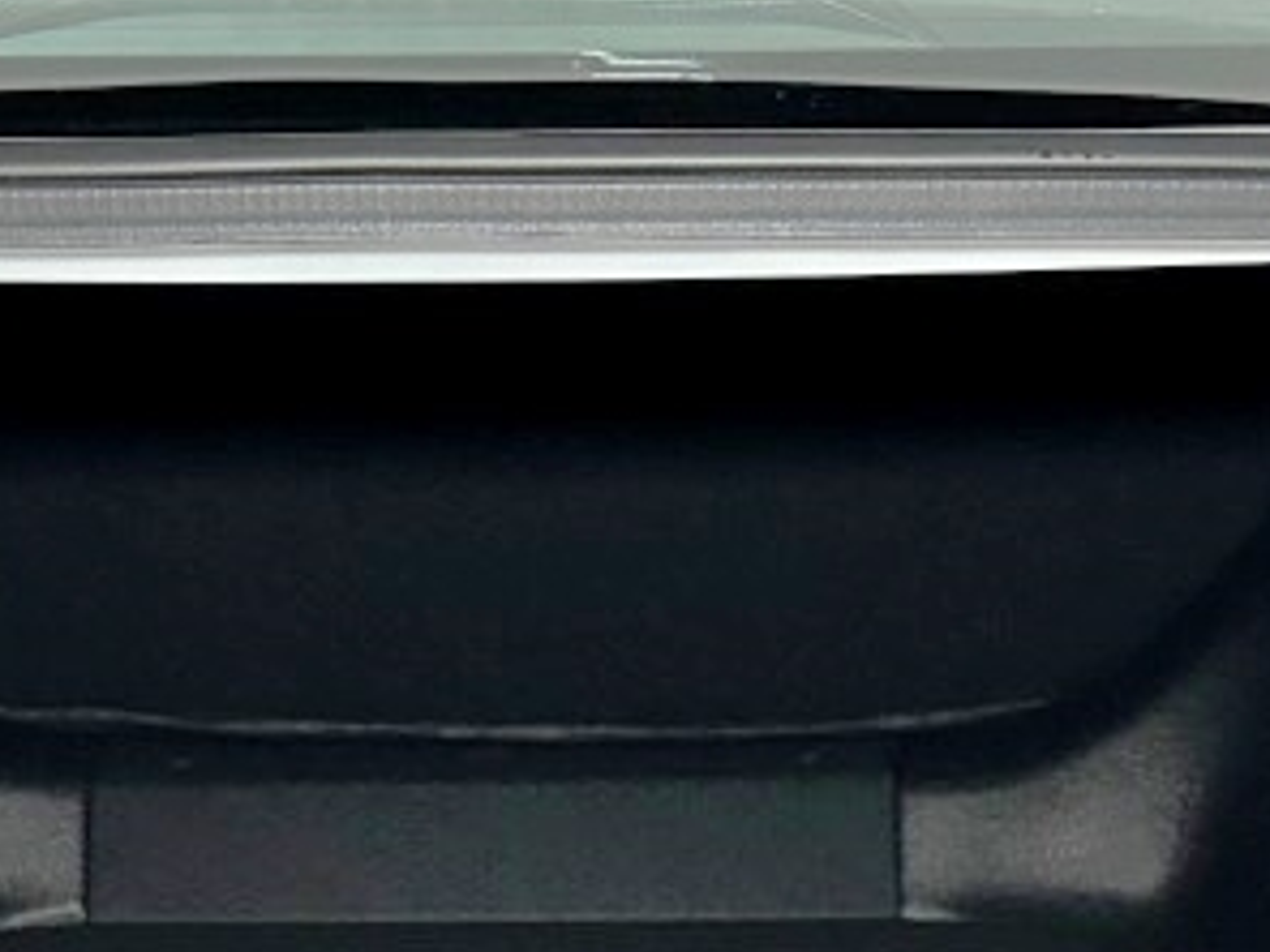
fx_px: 3045
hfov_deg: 23.5
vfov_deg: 17.4
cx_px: 502
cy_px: 952
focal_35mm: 83
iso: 640
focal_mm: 6.86
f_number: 1.78
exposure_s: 1/40
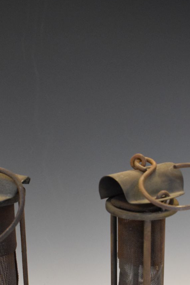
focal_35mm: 74
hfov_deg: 18.4
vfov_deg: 26.6
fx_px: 585
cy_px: 247
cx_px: 65
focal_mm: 28
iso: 3200
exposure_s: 1/125
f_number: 5.6
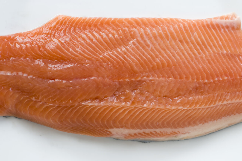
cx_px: 121
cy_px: 80
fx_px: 504
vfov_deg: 18.1
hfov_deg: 27.0
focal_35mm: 75
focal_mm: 50
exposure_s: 1/3
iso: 100
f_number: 9
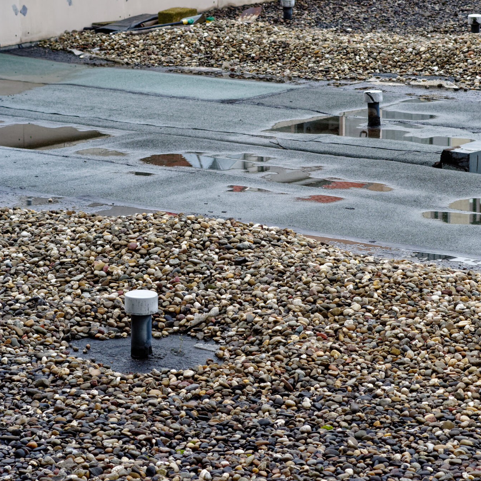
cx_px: 360
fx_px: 2122
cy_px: 240
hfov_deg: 12.9
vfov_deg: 12.9
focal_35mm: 135
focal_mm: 70
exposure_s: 1/60
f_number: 8
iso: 1600
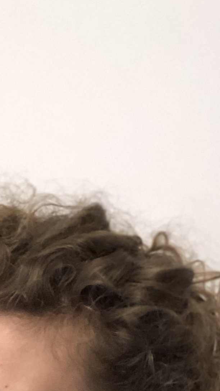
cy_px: 653
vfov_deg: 9.0
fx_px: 2387
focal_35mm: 230
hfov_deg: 5.2
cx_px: -121
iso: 160
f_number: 2.8
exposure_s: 1/30
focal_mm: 6.6
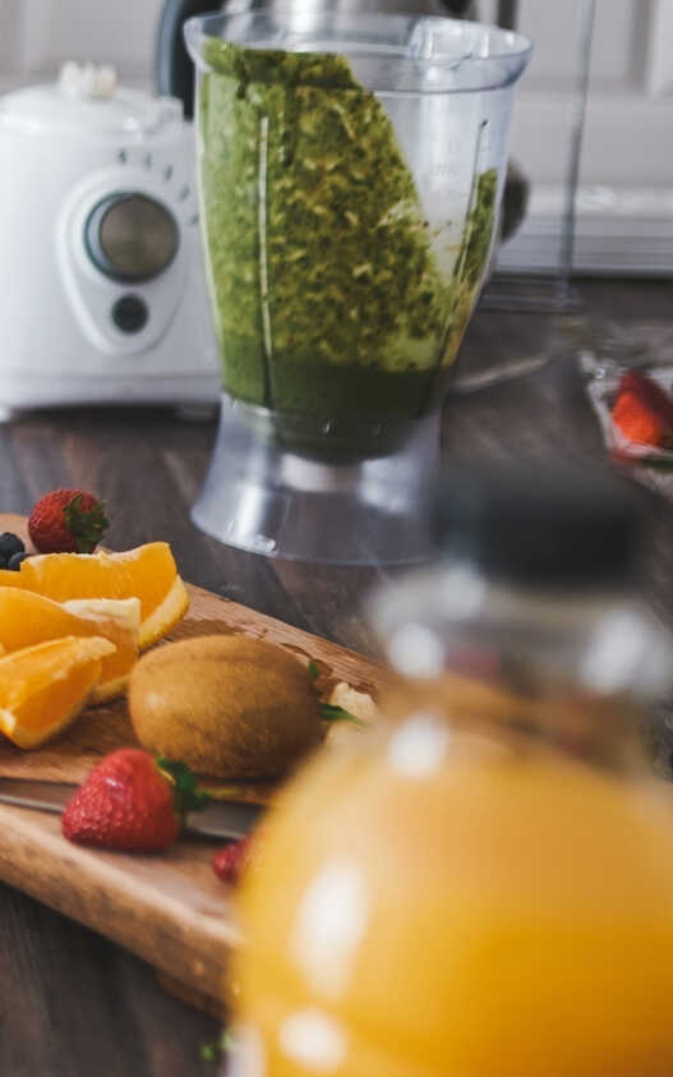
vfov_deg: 18.5
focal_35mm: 110
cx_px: -884
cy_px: 54
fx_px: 3228
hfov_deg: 10.4
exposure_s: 1/320
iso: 100
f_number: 2
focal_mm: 35
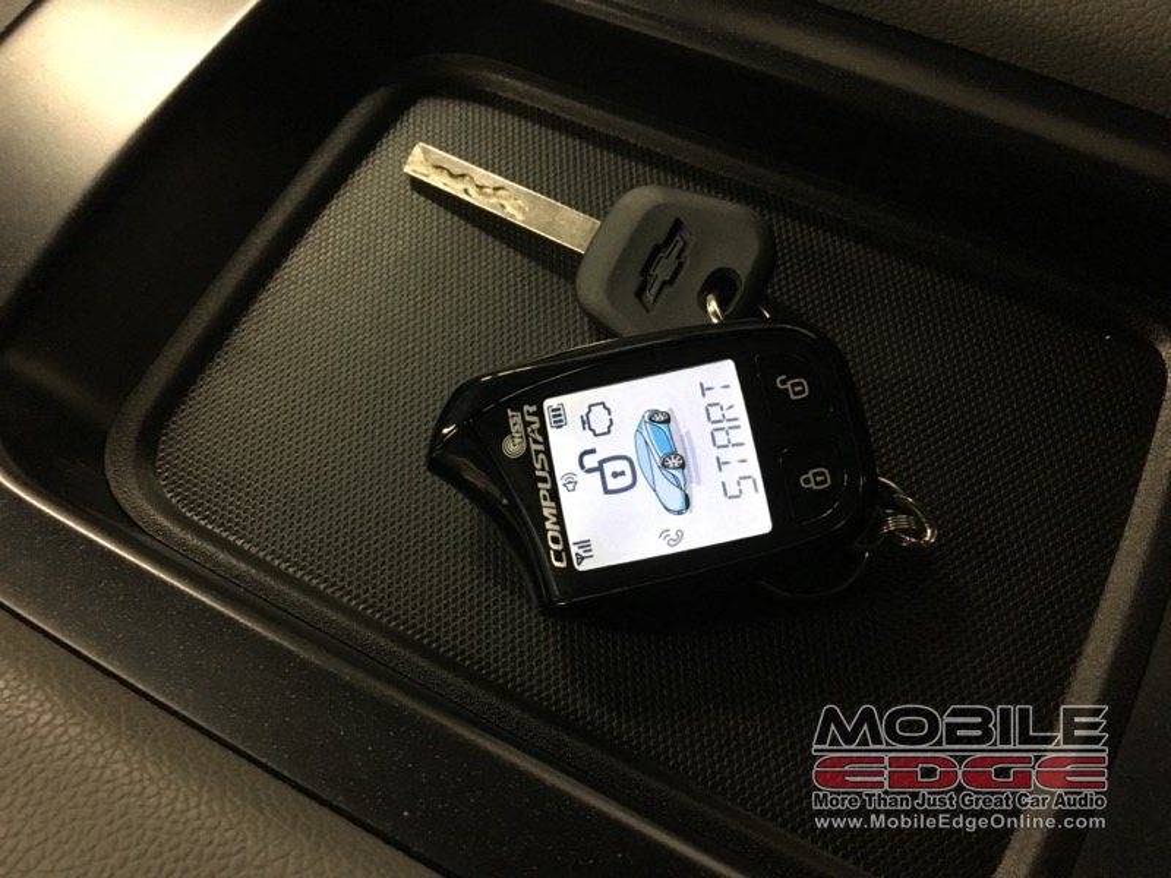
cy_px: 439
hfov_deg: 61.7
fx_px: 981
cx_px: 586
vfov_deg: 48.2
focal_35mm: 29
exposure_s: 1/15
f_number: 2.2
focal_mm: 4.15
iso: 250
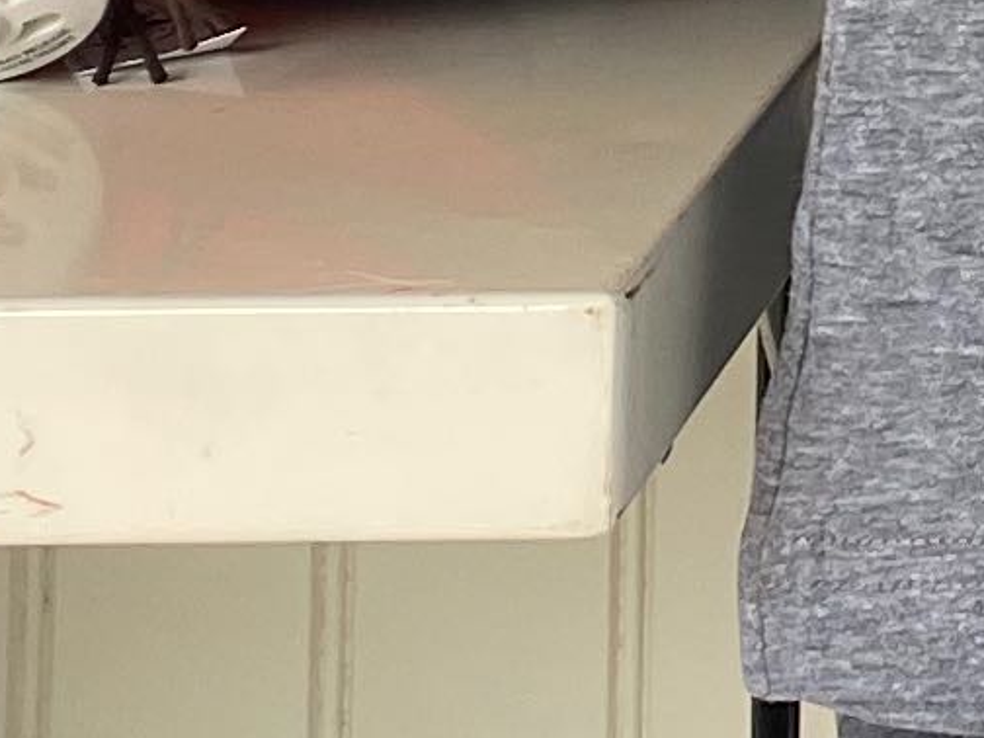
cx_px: 2099
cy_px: -1558
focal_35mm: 208
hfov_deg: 8.9
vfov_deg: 6.5
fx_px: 5913
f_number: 1.8
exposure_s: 1/121
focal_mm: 4.25
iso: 40
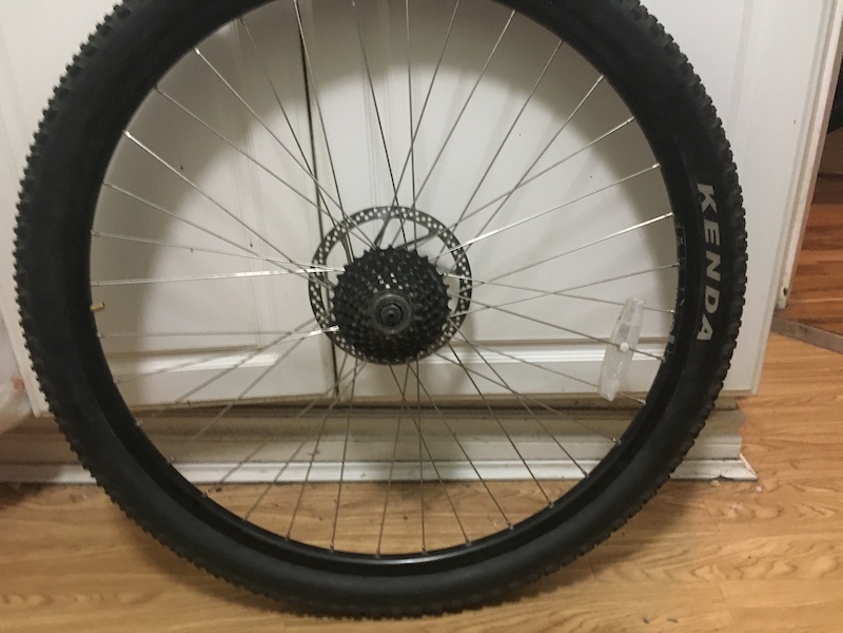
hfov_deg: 61.7
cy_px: 316
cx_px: 422
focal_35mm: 29
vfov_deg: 48.2
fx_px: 706
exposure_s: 1/15
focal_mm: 4.15
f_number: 2.2
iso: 400
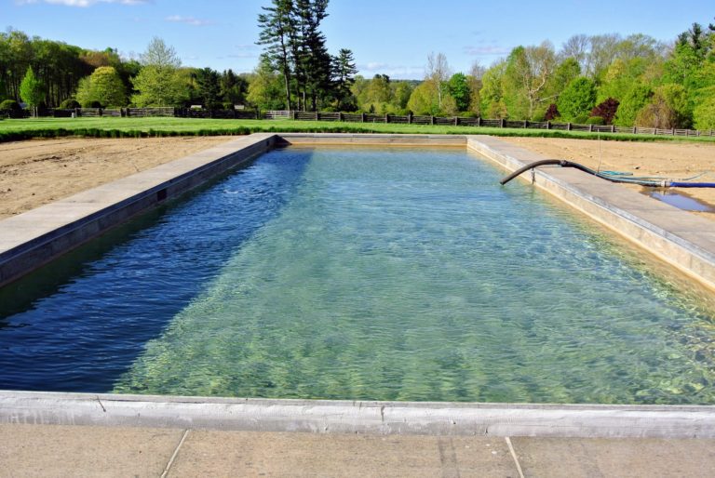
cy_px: 239
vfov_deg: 37.9
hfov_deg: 54.4
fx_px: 696
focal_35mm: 35
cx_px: 358
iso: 100
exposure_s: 1/640
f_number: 4.5
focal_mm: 13.1
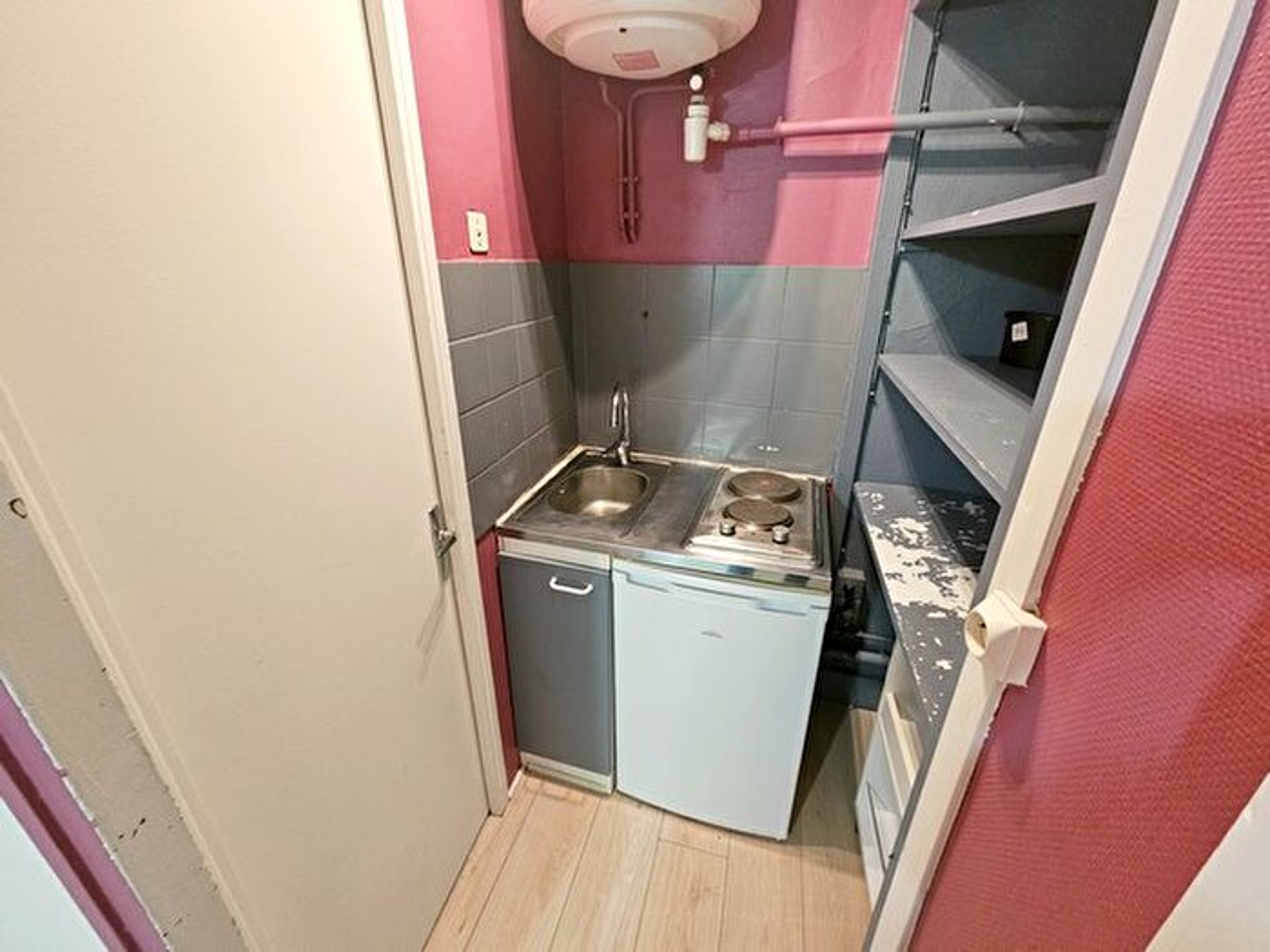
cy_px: 476
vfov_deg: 89.9
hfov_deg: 106.2
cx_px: 635
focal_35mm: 13
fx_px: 477
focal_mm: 2.2
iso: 400
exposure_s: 1/33
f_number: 2.2
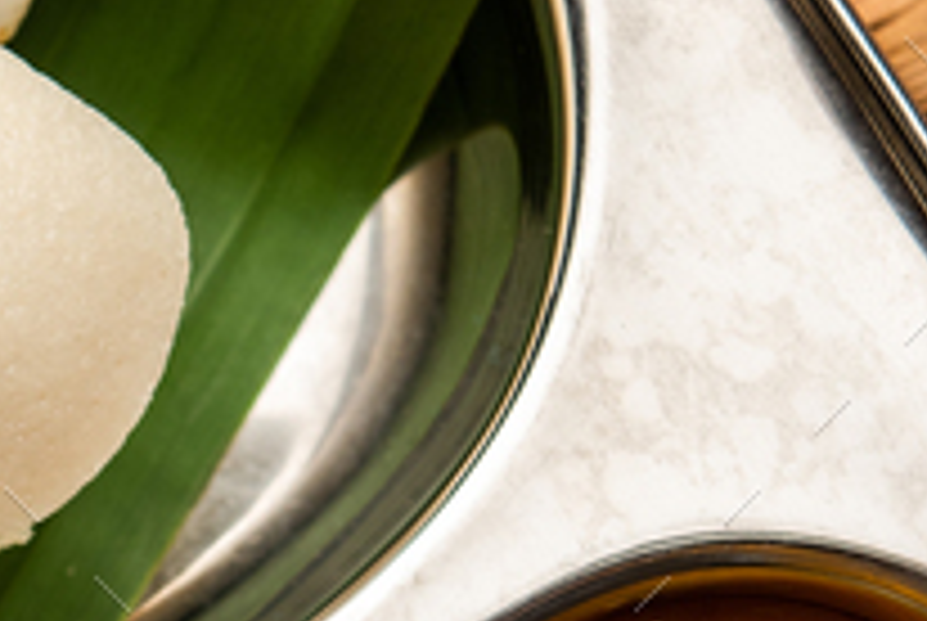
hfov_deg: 7.9
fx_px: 6627
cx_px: -315
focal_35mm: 257
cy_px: 828
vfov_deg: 5.3
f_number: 6.3
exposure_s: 1/125
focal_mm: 60
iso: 125
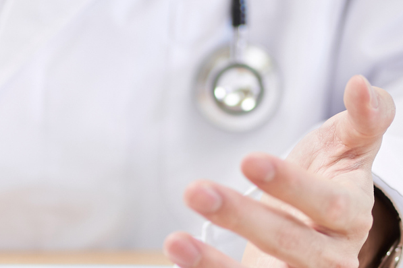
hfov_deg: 6.8
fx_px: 3380
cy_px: 261
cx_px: 97
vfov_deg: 4.5
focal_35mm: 302
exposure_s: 1/125
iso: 160
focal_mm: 85
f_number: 2
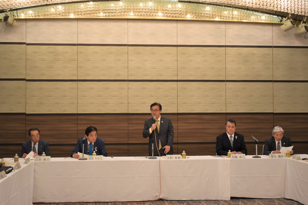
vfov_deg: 25.1
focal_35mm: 54
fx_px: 462
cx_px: 154
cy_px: 102
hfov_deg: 36.9
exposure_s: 1/60
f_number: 4.8
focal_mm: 36
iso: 900
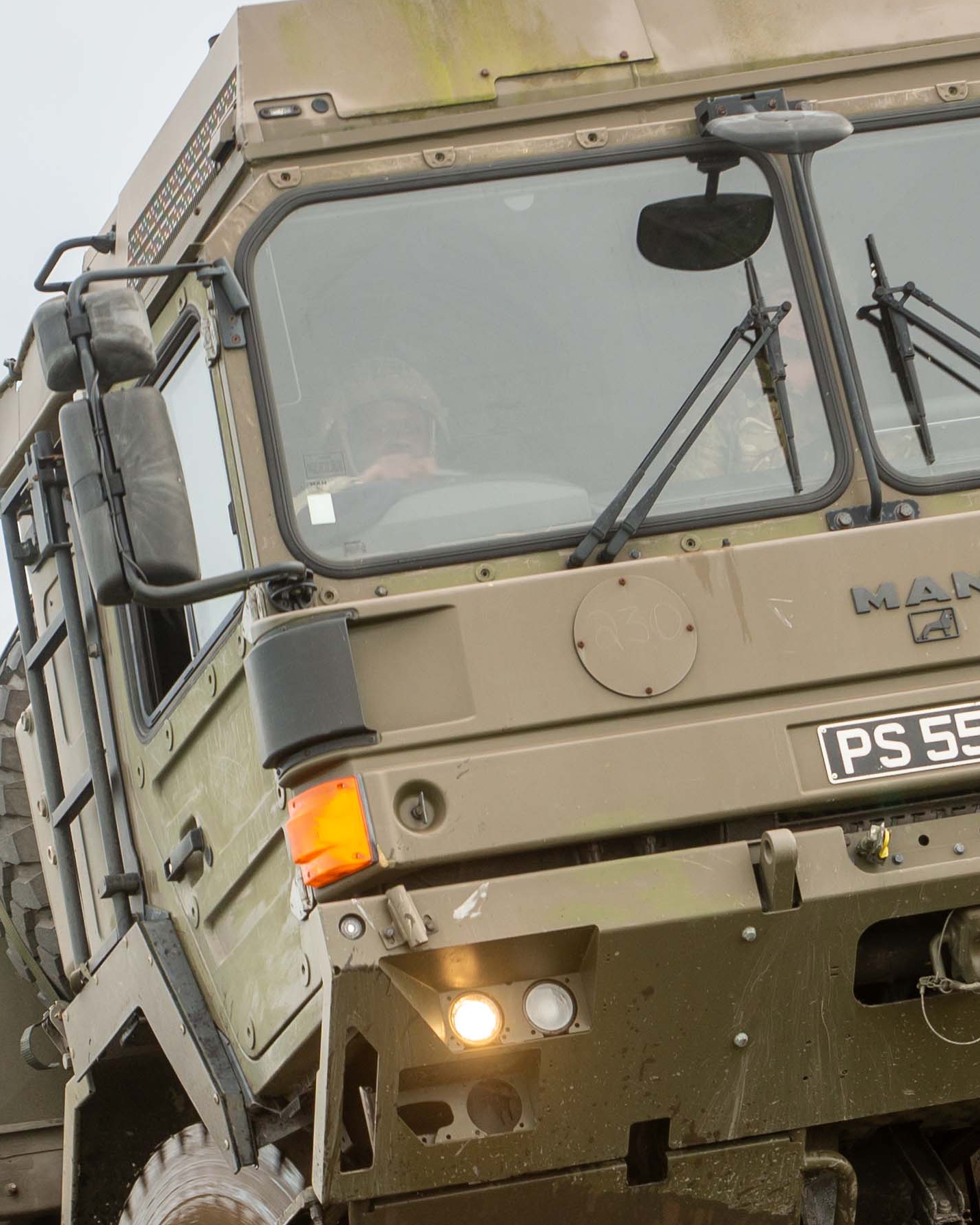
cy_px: 893
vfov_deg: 6.8
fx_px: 10259
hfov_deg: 5.5
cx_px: 674
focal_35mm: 283
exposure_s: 1/100
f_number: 5
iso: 200
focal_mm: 90
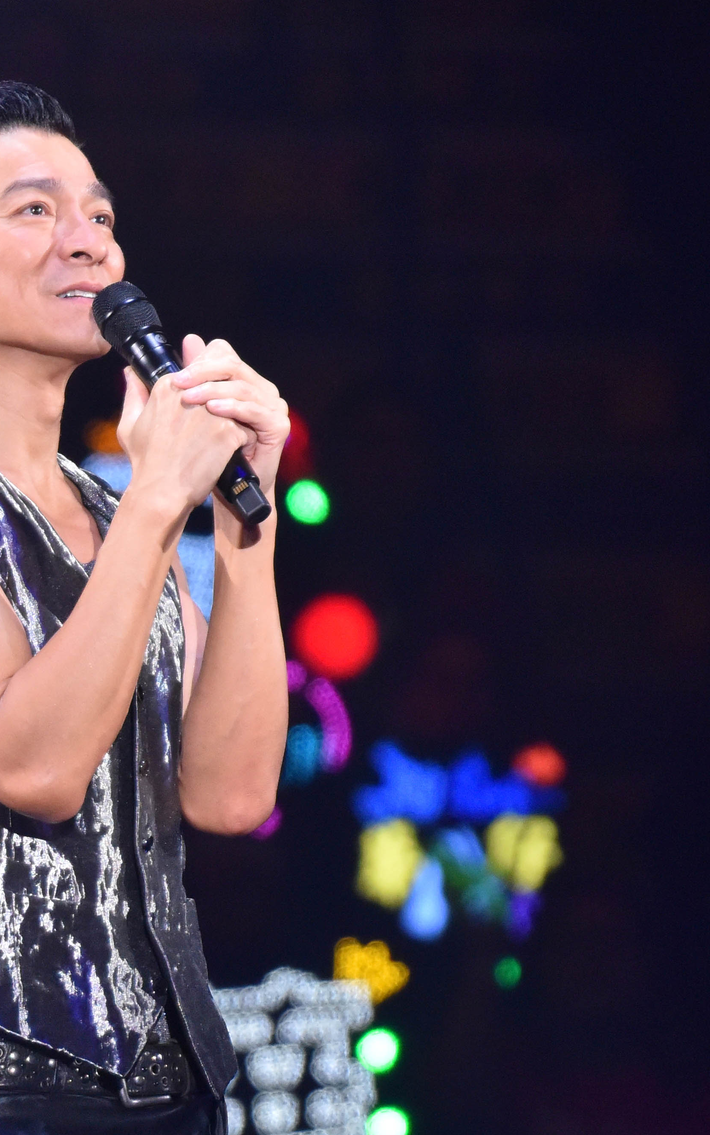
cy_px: 759
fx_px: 28757
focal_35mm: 929
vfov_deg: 2.3
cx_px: -582
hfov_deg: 1.4
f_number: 5.6
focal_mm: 330
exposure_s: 1/400
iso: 2500
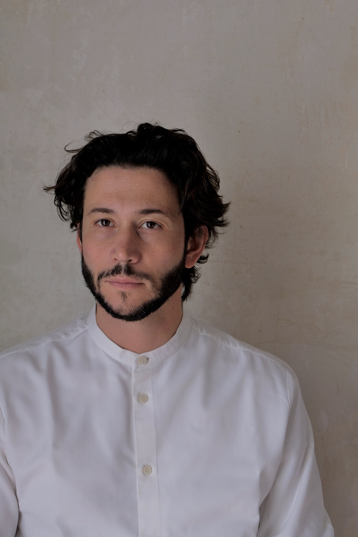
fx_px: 761
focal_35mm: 51
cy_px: 268
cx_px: 179
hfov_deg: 26.5
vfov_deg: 38.9
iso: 400
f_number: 5
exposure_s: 1/125
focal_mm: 34
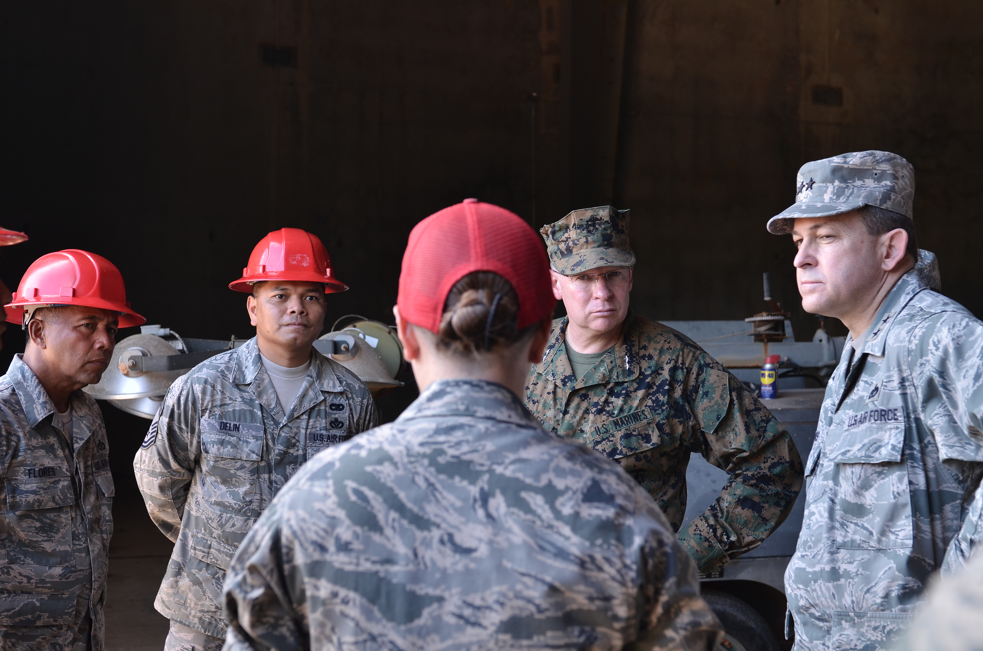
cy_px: 326
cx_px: 492
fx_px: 1390
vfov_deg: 26.4
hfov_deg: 39.0
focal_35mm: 51
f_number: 4
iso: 200
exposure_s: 1/200
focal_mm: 34
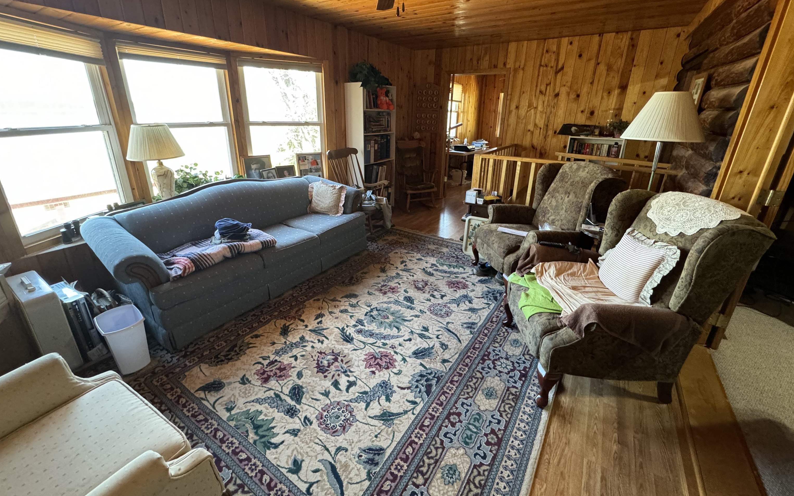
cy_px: 220
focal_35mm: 15
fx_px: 325
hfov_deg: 101.5
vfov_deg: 74.5
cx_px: 396
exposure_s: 1/60
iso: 640
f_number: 2.2
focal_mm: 2.22
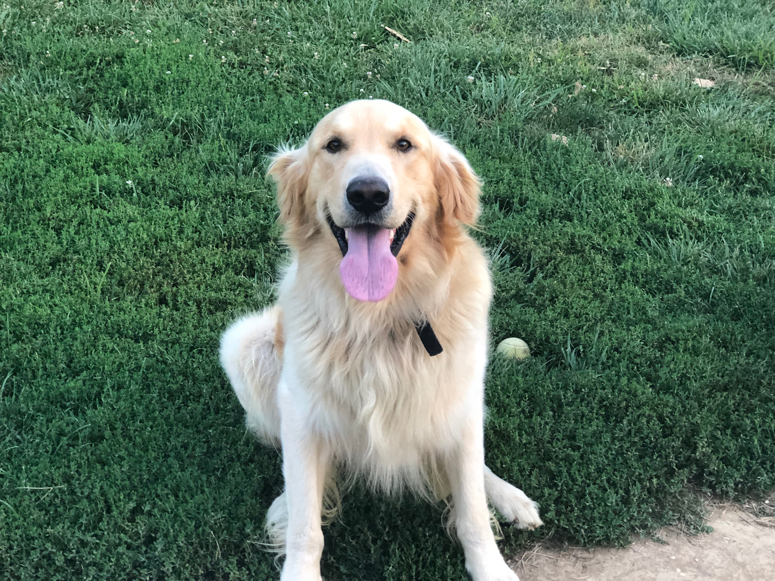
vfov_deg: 25.7
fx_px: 1276
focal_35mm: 57
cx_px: 388
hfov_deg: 33.8
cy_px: 290
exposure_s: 1/60
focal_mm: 6.6
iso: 400
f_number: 2.8
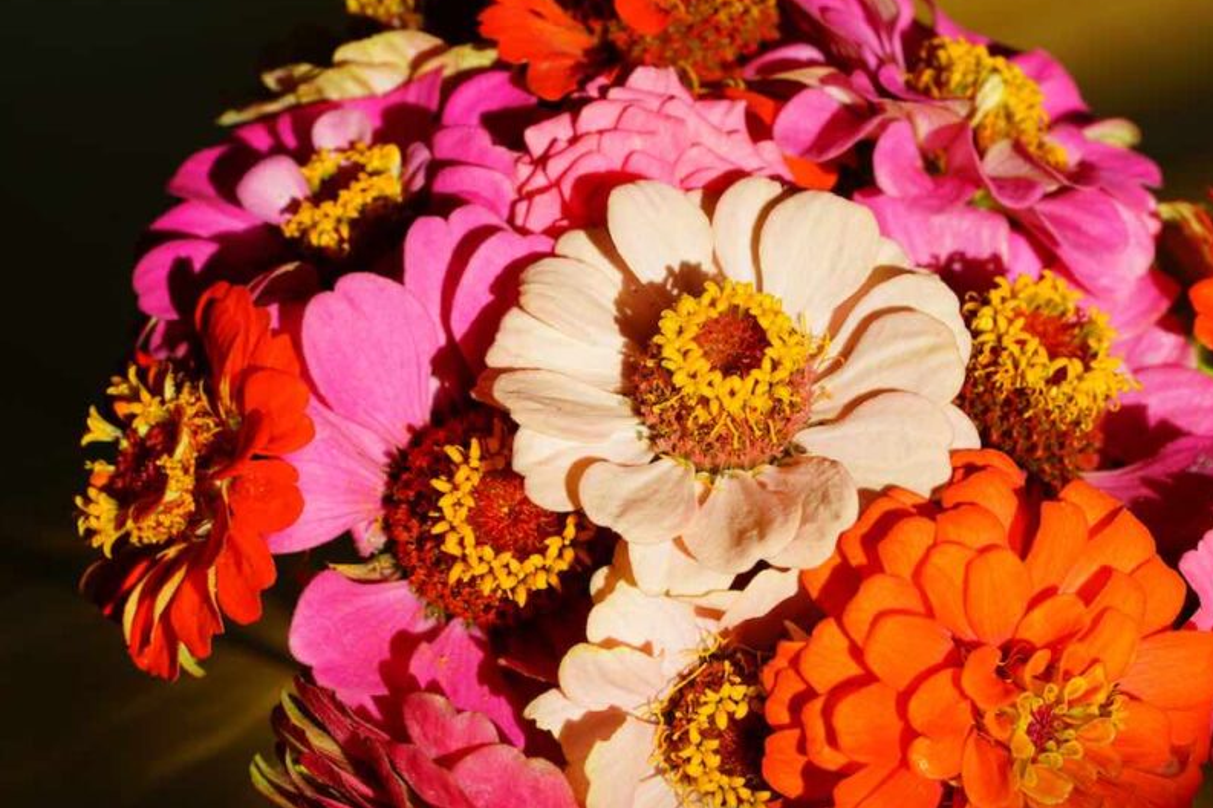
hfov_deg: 18.7
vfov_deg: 12.6
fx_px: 3671
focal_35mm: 109
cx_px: 708
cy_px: 467
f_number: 13
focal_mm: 90
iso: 100
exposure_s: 1/40
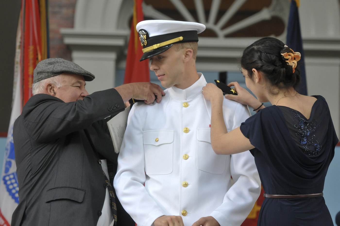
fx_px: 1910
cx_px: 170
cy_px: 113
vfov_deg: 6.8
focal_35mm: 202
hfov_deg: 10.2
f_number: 5
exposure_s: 1/160
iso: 800
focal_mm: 135
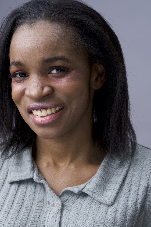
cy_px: 139
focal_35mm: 99
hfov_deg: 13.8
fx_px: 623
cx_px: 59
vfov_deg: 20.6
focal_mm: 55
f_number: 8
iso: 100
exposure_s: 1/125
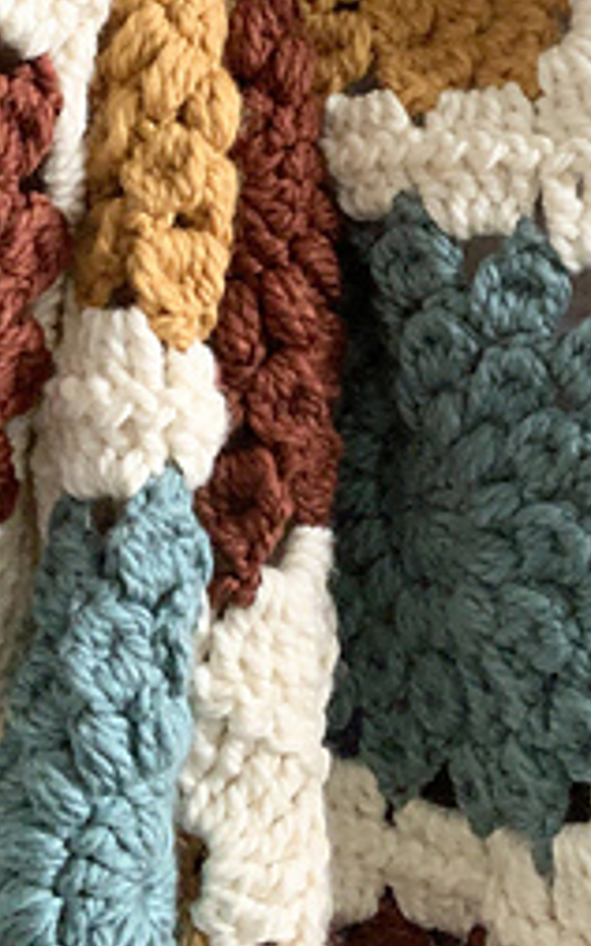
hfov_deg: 19.4
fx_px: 1728
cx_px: 383
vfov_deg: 30.2
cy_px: 262
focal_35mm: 67
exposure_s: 1/41
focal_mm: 2.87
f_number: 2.2
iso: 320
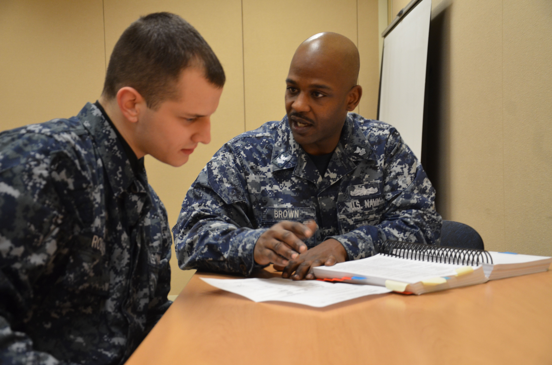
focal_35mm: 51
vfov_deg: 26.4
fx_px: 780
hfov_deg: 39.0
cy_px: 182
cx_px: 276
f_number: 4.2
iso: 900
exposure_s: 1/30
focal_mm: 34
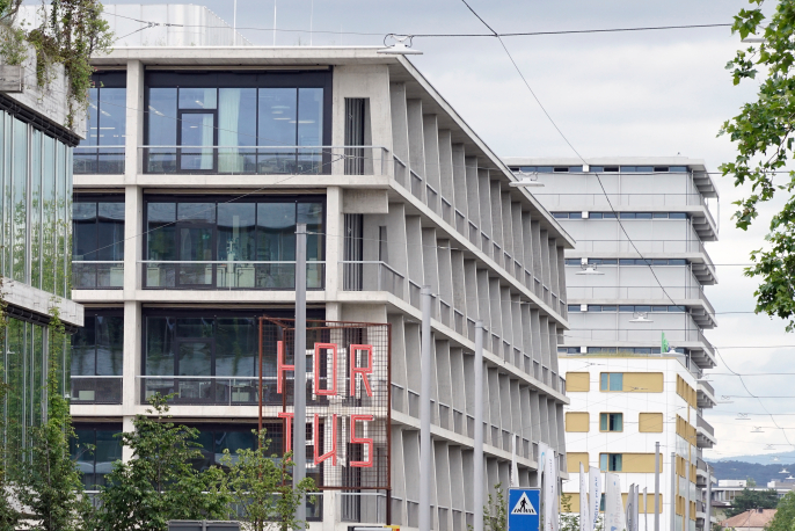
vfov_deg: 5.8
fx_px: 5214
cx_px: 181
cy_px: 366
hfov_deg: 8.7
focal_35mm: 236
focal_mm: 135
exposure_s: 1/400
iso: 640
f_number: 10
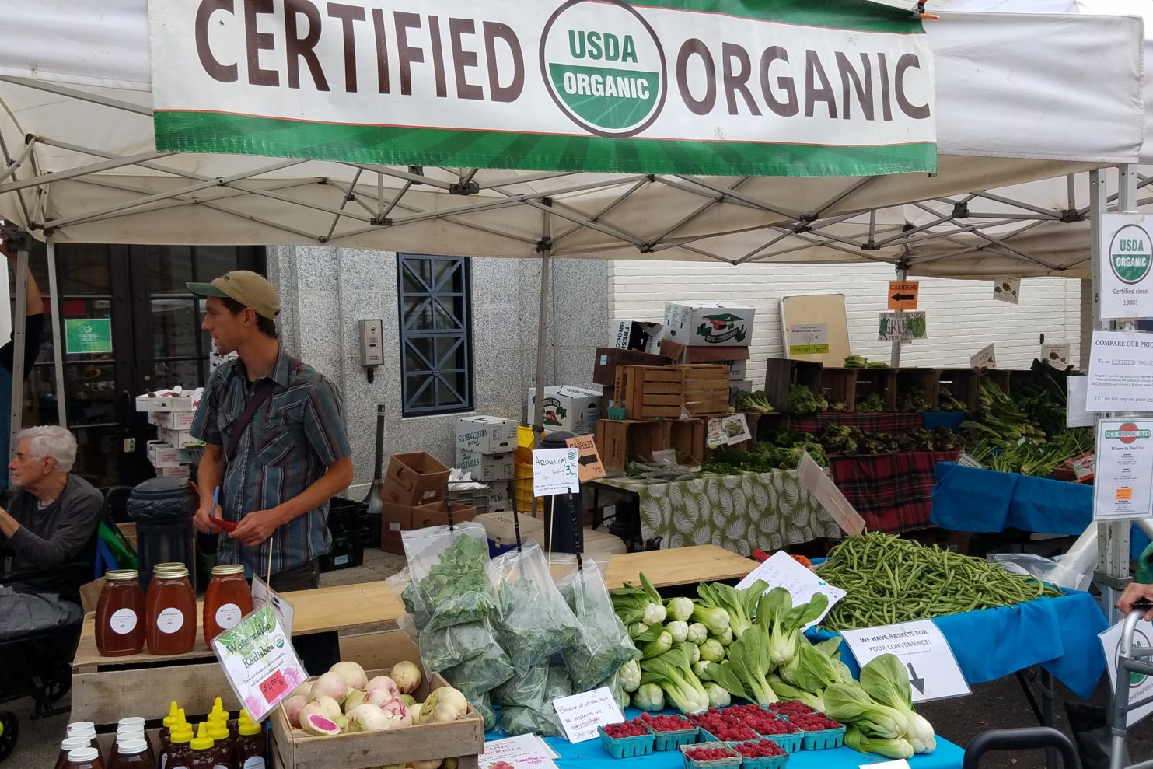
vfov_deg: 46.4
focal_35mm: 28
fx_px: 897
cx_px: 564
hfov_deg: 65.5
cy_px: 379
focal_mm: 4.2
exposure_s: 1/728
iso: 50
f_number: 1.7
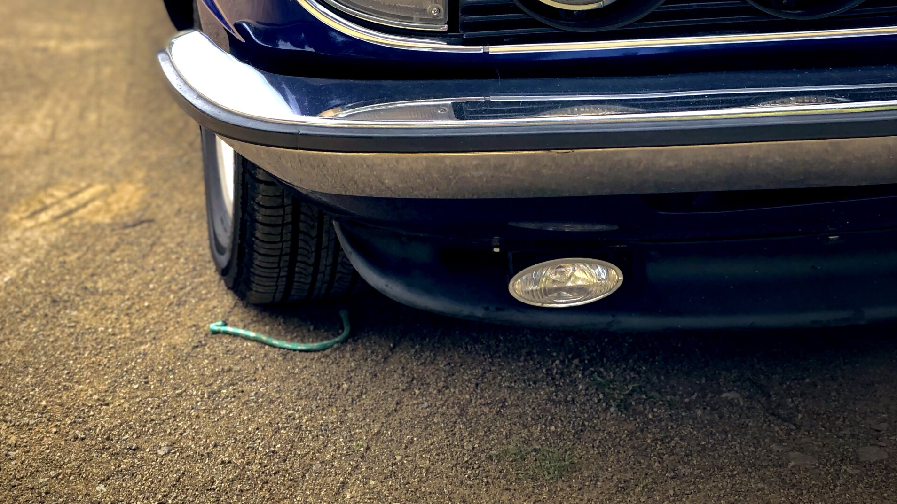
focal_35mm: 76
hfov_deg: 27.9
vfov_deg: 15.4
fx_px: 1808
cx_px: 448
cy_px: -88
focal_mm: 6
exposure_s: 1/134
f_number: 2.4
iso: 16
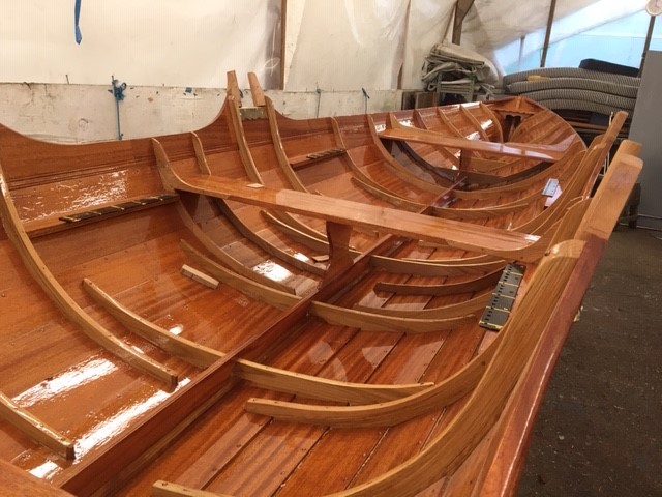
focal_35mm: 29
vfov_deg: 48.2
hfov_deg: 61.7
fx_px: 555
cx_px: 331
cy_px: 248
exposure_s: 1/33
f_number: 2.2
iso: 50
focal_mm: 4.15
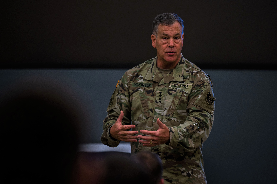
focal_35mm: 200
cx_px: 138
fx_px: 1538
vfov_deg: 6.9
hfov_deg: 10.3
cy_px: 92
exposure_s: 1/160
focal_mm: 200
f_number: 2.8
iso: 200
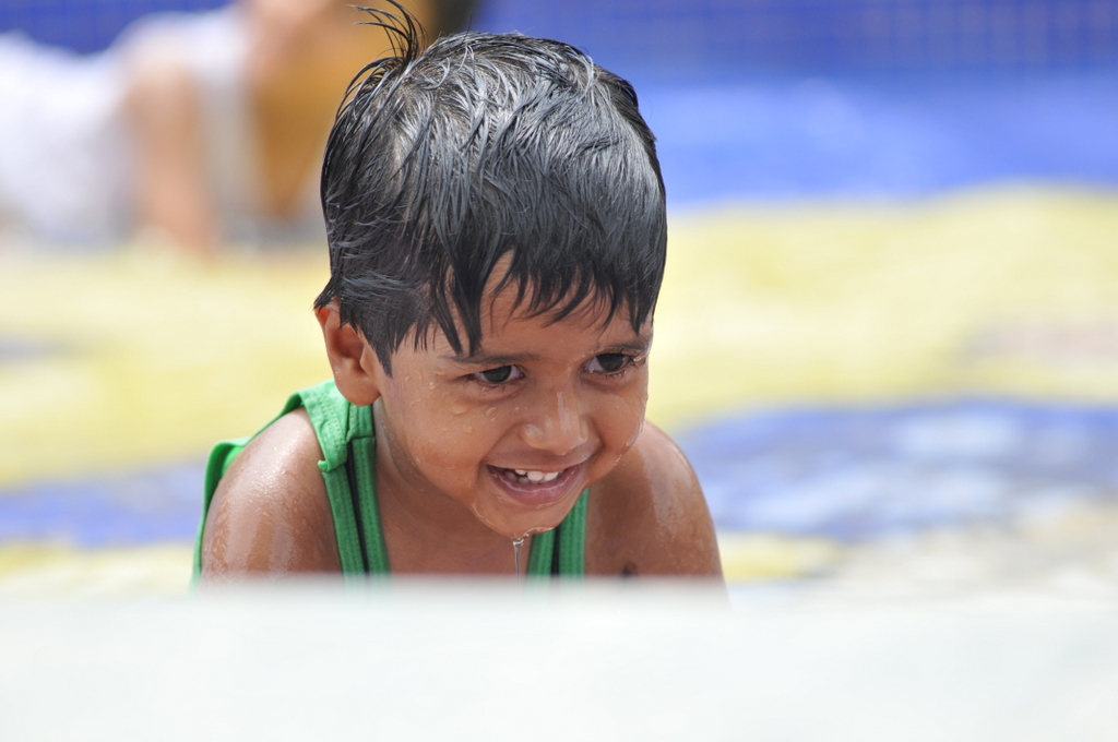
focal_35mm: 300
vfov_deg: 4.6
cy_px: 371
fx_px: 9305
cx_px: 559
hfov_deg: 6.9
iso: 320
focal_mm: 200
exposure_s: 1/640
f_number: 4
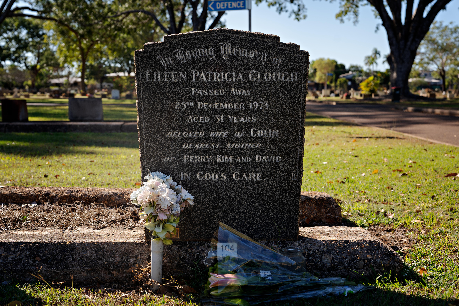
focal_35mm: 43
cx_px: 230
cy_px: 153
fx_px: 548
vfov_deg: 31.2
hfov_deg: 45.4
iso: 125
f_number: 5
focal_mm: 43
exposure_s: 1/320
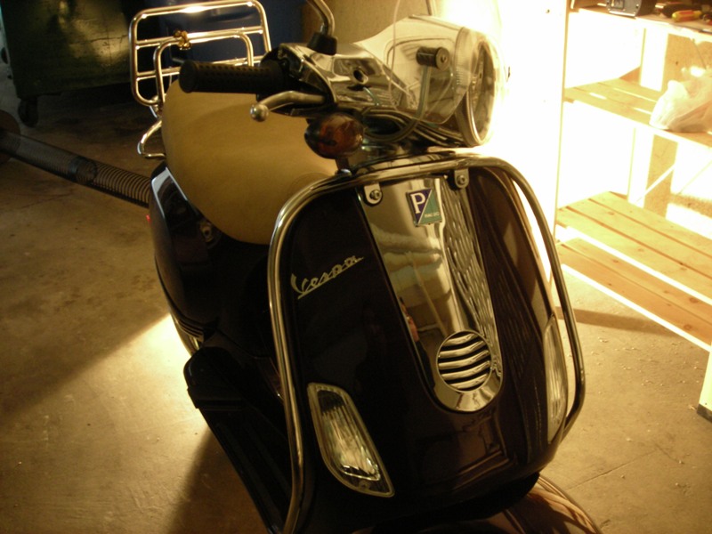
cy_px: 267
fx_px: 782
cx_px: 356
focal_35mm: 38
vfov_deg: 37.7
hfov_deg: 49.0
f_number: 3.2
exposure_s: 1/3.4
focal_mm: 6.3
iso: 200
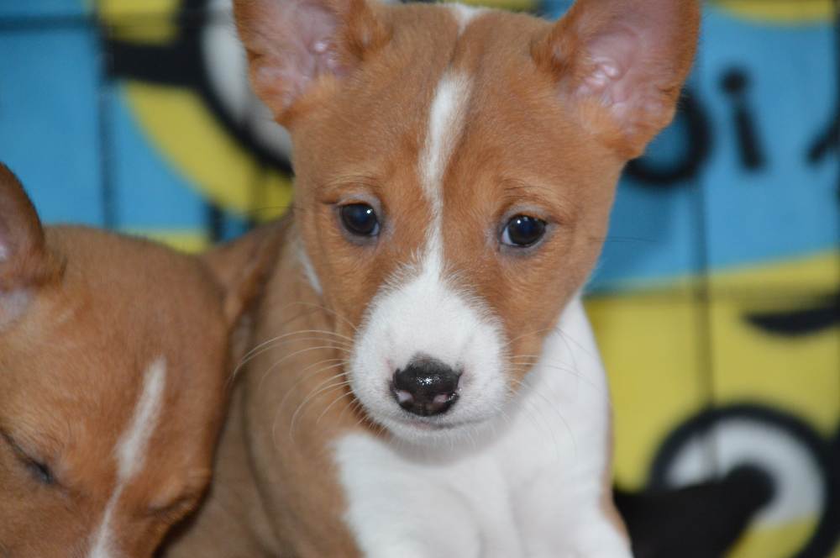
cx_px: 420
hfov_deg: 11.8
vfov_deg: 7.9
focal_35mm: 174
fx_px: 4055
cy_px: 279
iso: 1600
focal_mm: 116
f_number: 5.6
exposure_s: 1/60
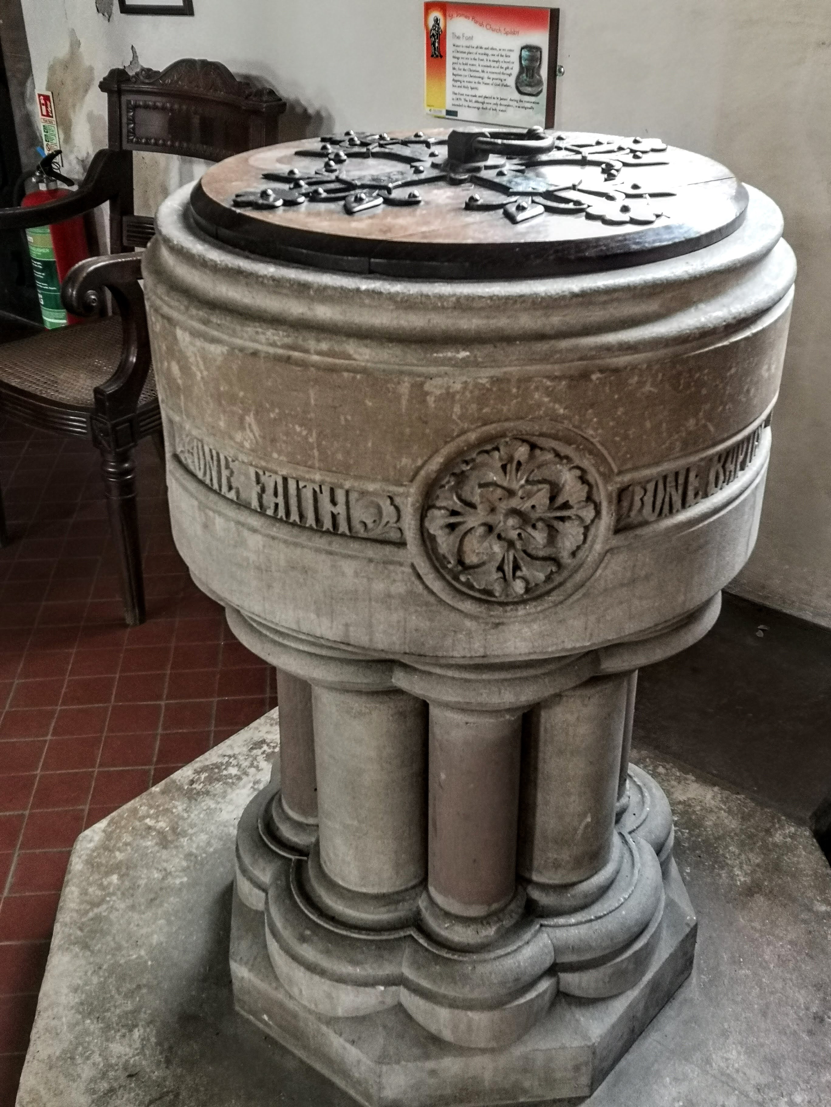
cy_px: 554
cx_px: 416
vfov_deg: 50.1
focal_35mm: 37
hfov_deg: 38.7
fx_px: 1184
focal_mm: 3.95
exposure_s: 1/33.3
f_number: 1.8
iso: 250
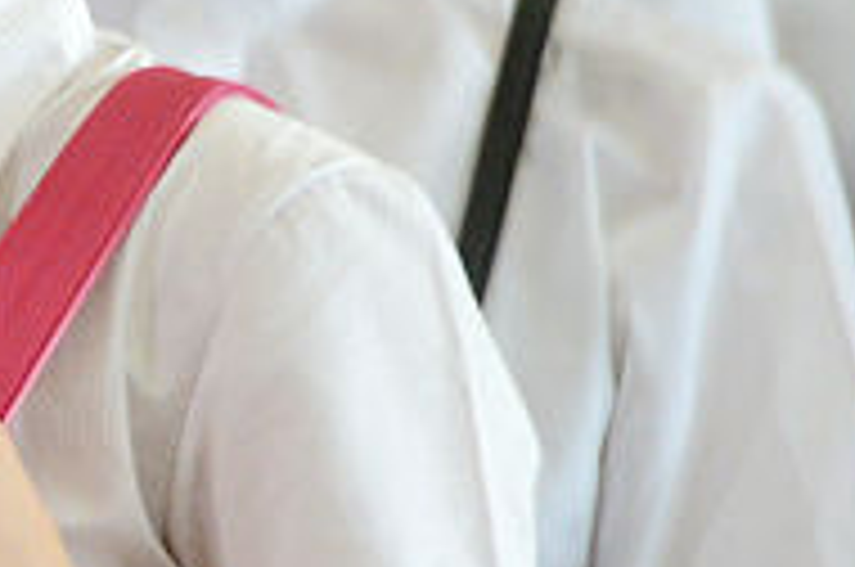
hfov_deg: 1.6
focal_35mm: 1264
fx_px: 29969
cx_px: -1418
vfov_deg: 1.1
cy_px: 367
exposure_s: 1/100
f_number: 2.8
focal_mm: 200
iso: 1600
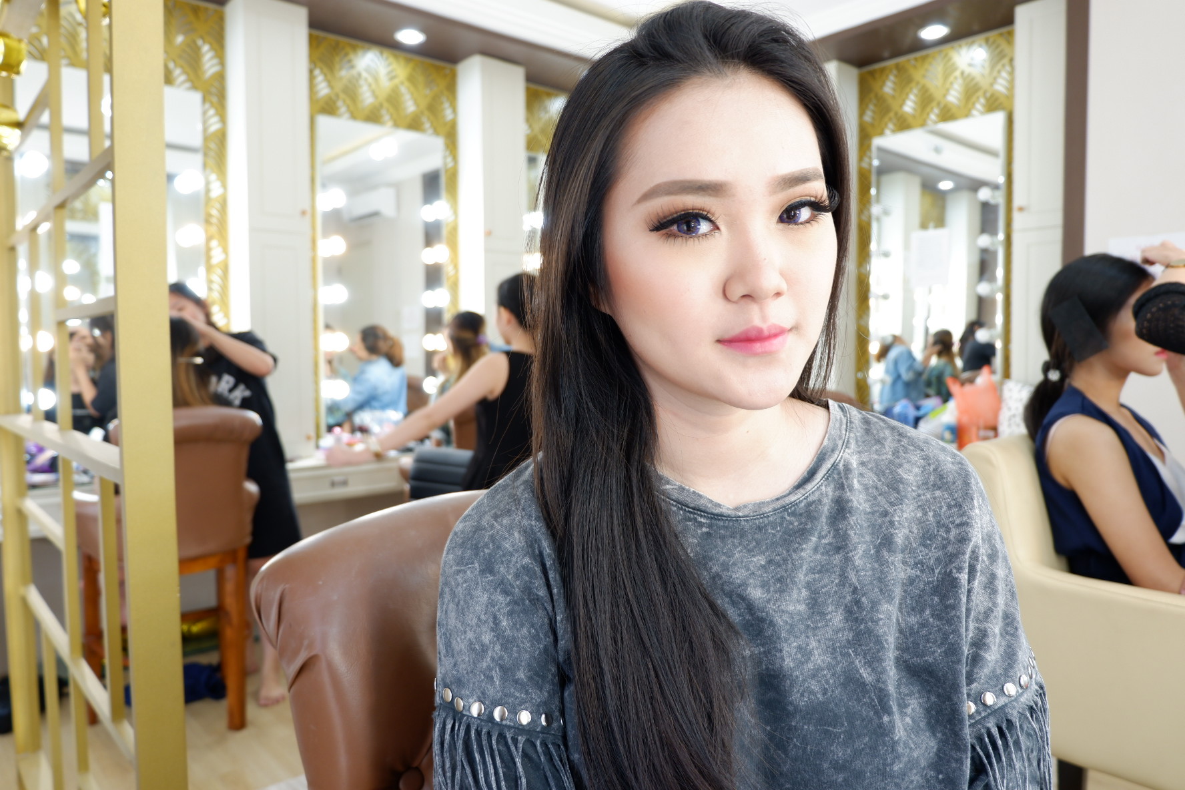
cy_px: 395
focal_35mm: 24
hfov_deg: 73.7
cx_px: 592
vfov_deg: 53.1
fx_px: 790
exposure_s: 1/52
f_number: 3.5
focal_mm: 16
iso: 200
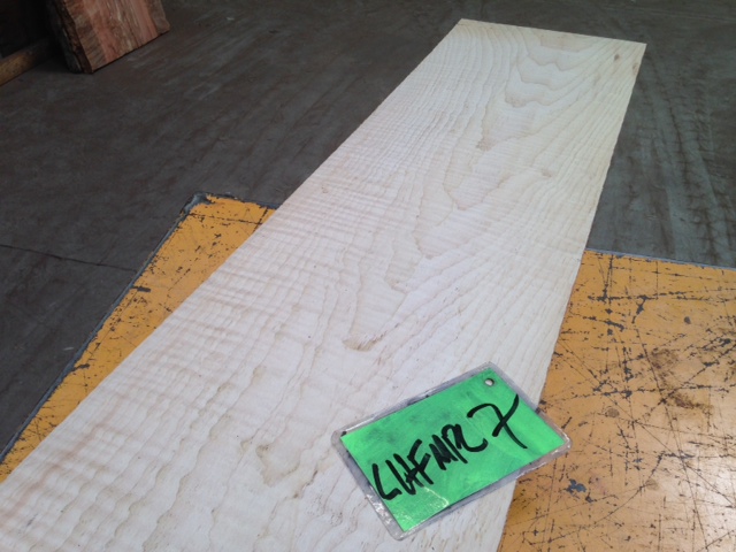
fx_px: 702
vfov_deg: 42.9
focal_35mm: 33
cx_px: 368
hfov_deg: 55.4
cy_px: 276
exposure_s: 1/60
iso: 50
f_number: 2.4
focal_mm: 4.12
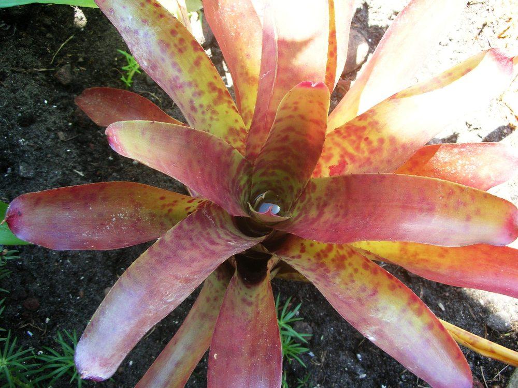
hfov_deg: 52.6
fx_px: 524
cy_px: 194
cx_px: 259
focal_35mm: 35
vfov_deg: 40.7
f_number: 3
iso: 50
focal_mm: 5.8
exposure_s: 1/42.4
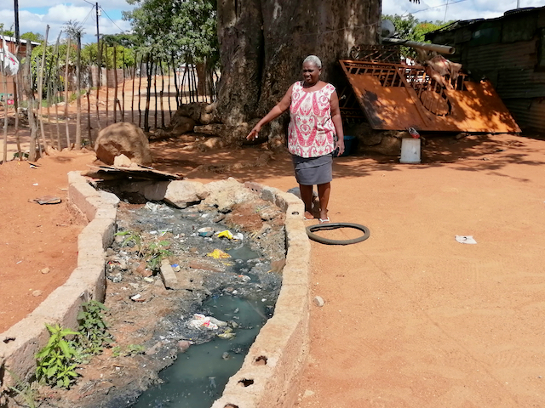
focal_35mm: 39
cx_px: 272
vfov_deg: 36.8
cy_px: 204
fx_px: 614
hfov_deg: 47.9
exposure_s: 1/1634
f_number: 1.8
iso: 50
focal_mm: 5.4
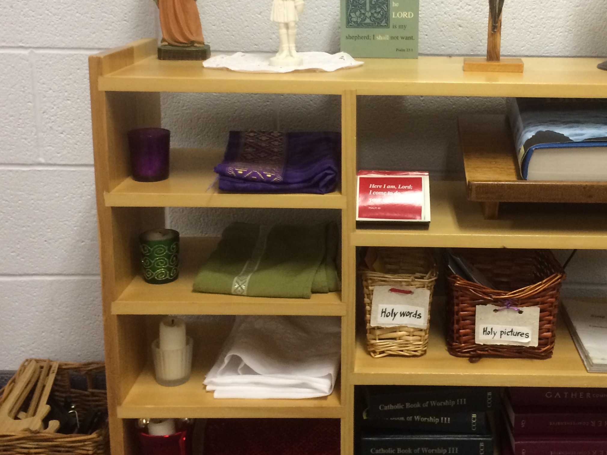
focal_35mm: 47
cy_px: 154
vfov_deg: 30.7
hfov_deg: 40.1
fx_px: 824
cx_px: 390
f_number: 2.2
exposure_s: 1/30
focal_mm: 4.15
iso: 160
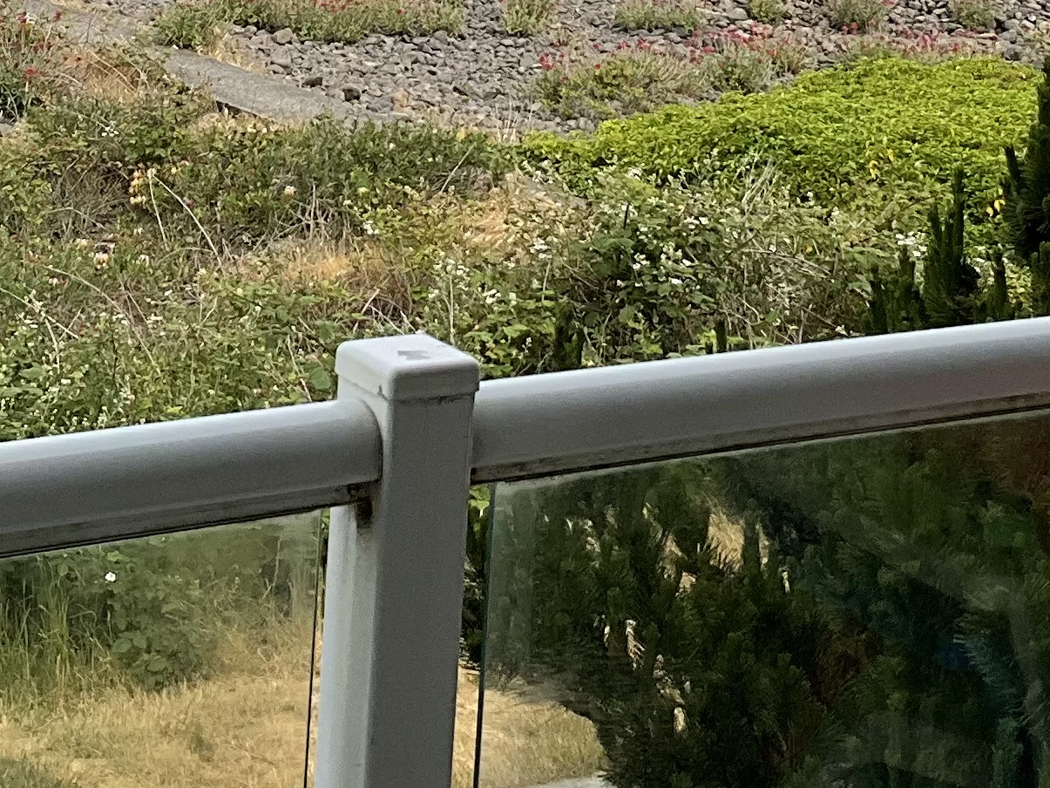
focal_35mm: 97
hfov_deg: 20.2
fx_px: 2943
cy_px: -187
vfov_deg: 14.7
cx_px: 357
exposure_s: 1/3125
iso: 25
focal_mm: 3
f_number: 1.8
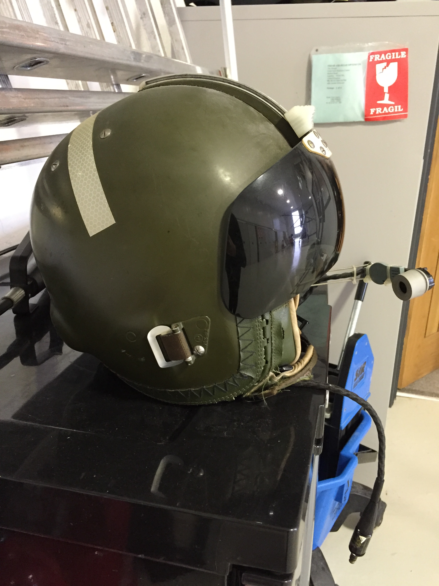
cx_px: 220
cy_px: 293
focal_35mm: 29
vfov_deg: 61.7
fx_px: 490
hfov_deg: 48.2
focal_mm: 4.15
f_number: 2.2
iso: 320
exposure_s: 1/17
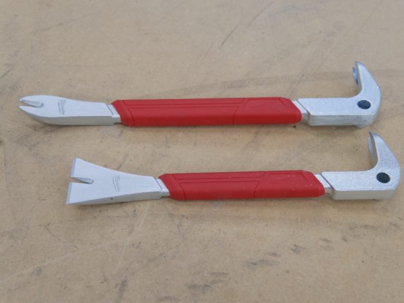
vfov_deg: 30.3
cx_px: 202
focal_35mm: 48
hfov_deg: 39.7
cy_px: 152
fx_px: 560
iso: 400
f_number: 4.1
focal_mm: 24
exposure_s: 1/60
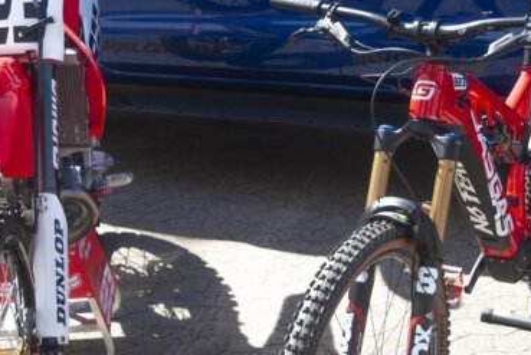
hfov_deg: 27.3
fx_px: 1093
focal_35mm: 74
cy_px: 198
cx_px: 264
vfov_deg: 18.5
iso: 100
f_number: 5.6
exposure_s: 1/125
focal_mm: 34
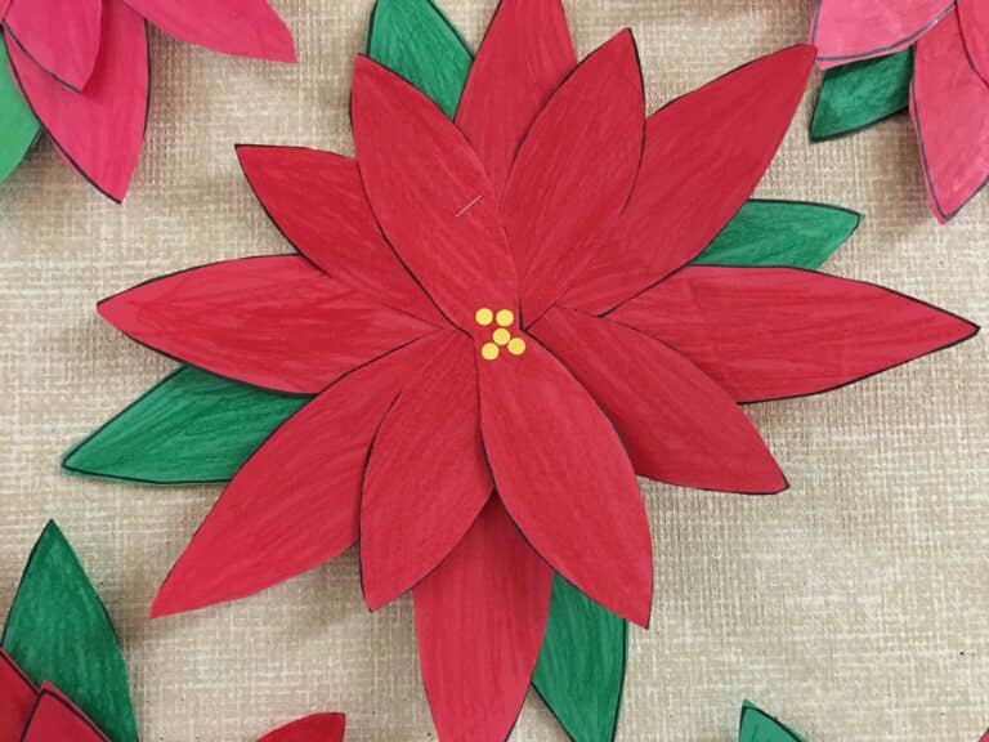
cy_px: 371
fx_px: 829
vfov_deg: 48.2
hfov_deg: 61.7
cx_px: 494
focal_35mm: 29
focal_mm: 4.15
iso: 100
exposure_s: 1/4
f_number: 2.2
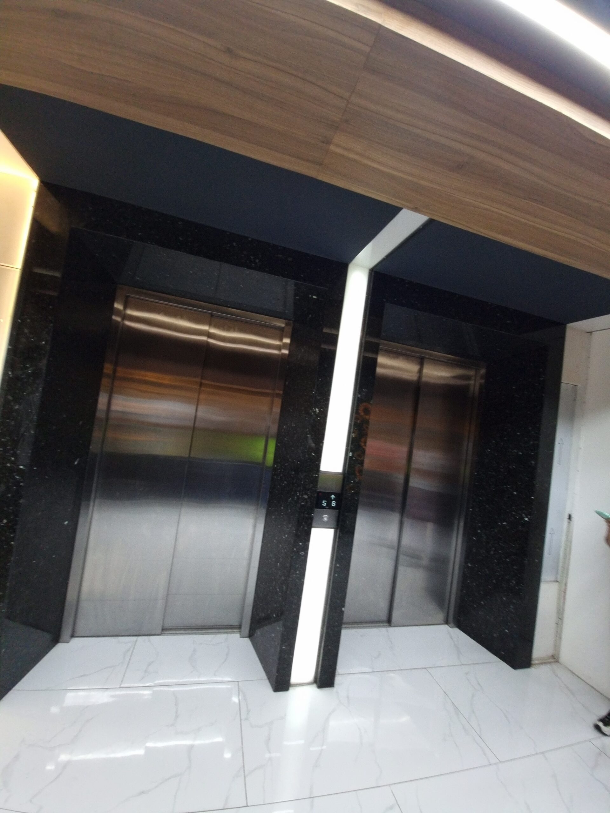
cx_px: 305
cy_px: 406
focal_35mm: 13
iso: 125
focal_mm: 1.74
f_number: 2.2
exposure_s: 1/17
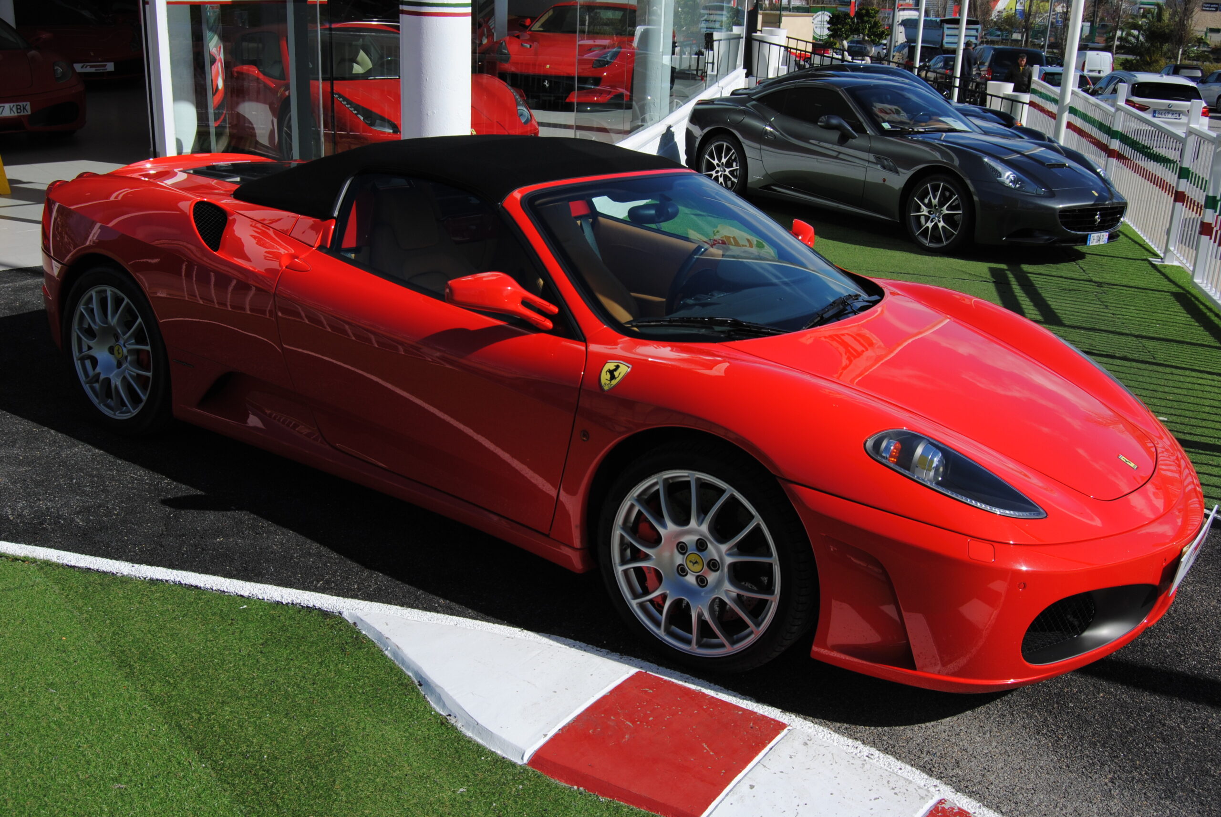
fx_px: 1172
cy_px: 408
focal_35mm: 34
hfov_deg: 55.0
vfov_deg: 38.5
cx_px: 610
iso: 100
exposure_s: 1/320
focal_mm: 23
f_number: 9
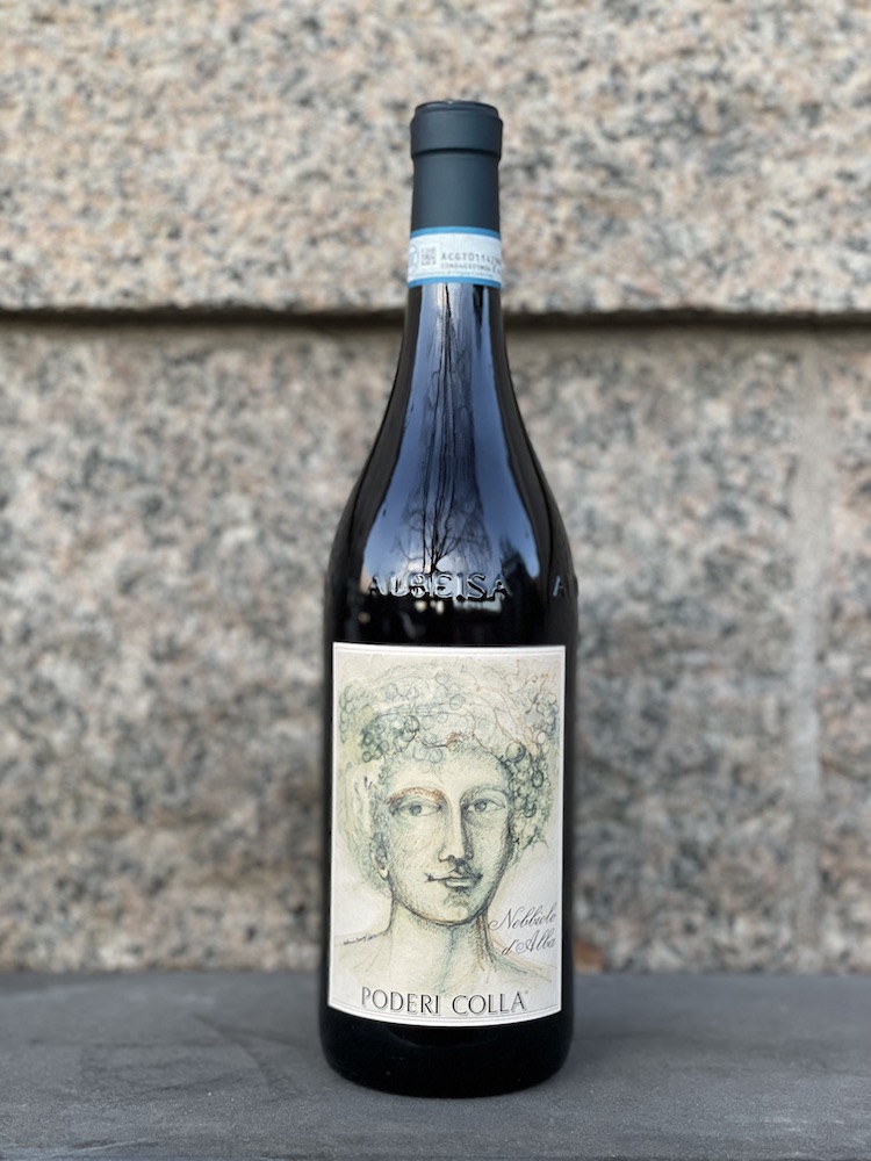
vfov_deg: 36.8
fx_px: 1745
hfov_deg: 28.0
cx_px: 436
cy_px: 580
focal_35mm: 52
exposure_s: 1/122
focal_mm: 6
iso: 40
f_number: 2
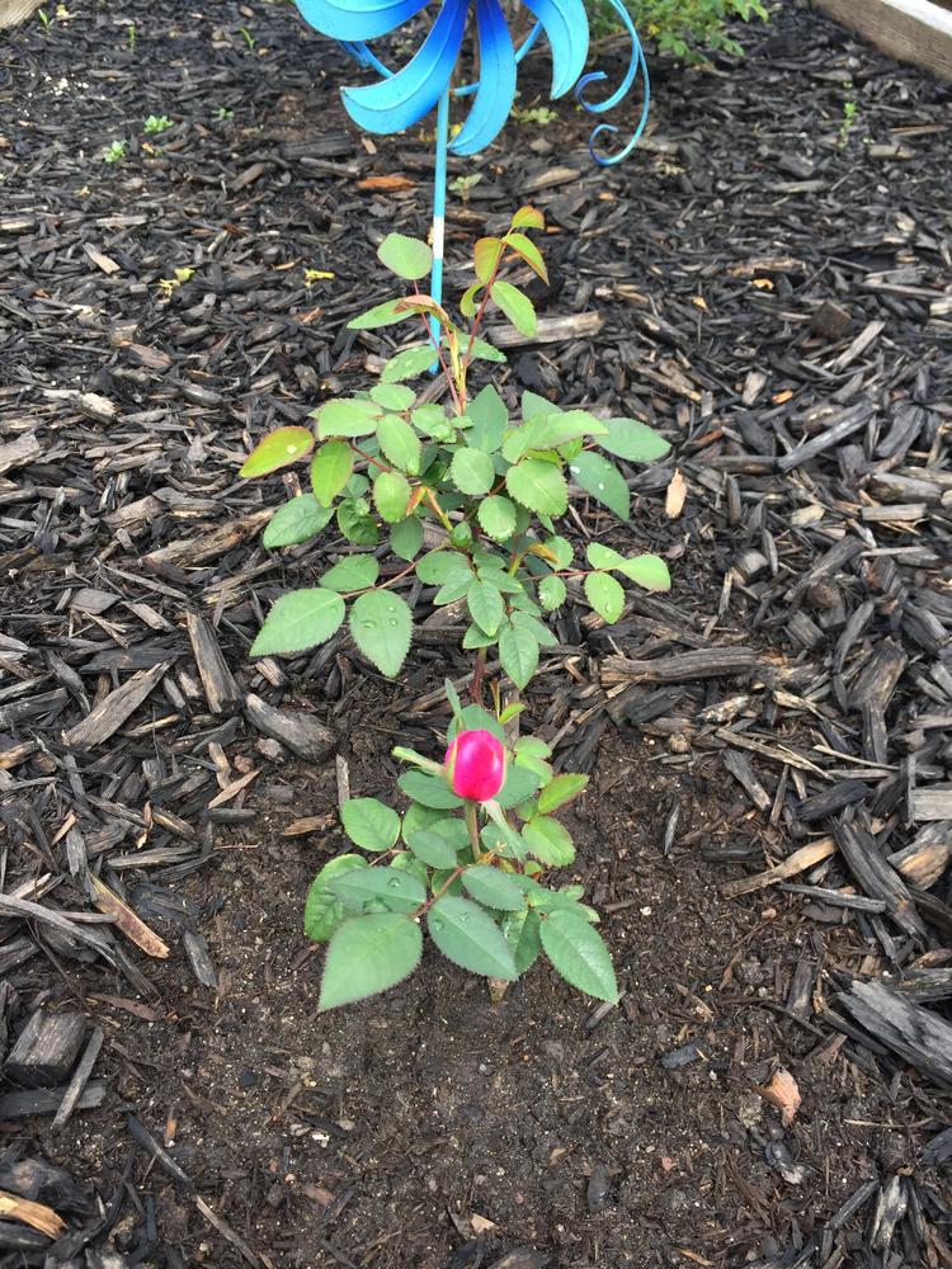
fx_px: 1063
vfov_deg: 61.7
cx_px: 476
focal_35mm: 29
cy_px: 634
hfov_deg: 48.2
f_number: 2.2
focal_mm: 4.15
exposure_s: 1/324
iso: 32
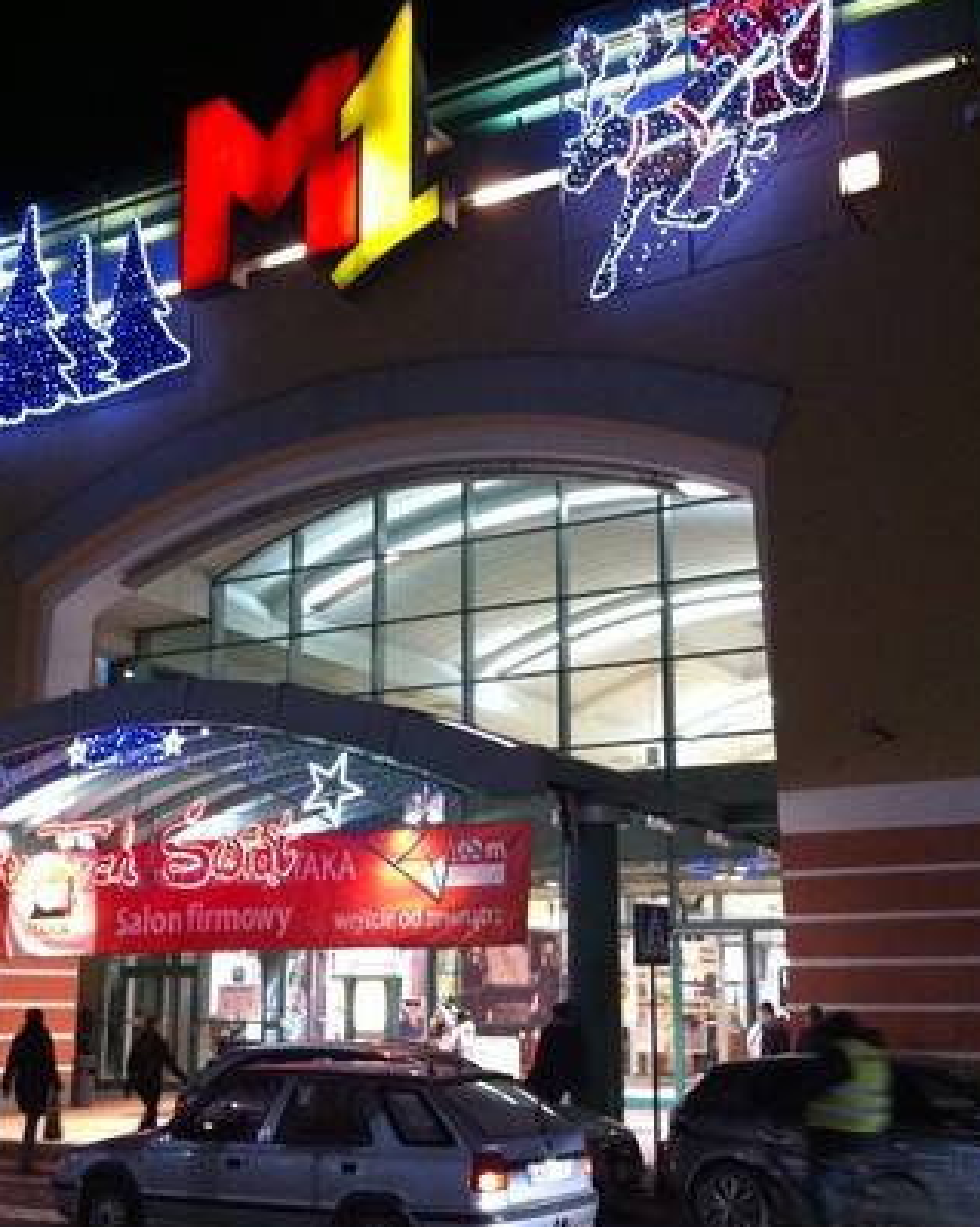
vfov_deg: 39.5
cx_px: 424
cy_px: 643
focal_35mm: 47
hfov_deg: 32.0
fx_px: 1705
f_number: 2.8
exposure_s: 1/15
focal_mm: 3.85
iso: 500
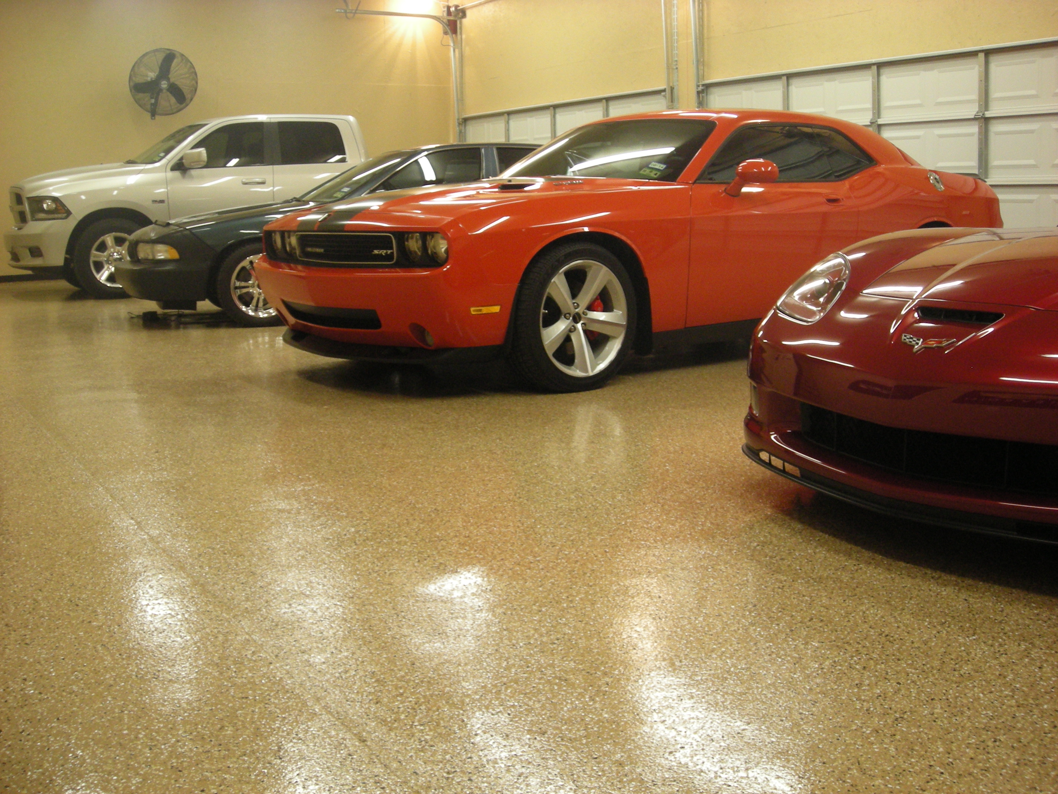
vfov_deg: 37.7
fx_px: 1161
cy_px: 397
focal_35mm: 38
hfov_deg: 49.0
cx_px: 529
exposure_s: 1/29.5
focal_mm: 6.3
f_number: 3.2
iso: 200
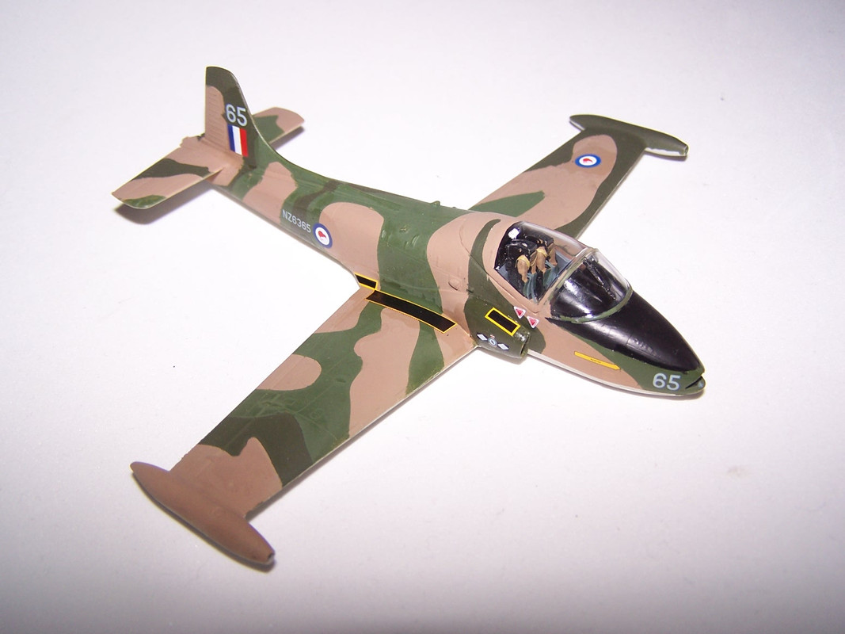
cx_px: 422
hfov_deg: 49.0
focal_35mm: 38
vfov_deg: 37.7
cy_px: 317
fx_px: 928
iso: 80
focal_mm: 6.3
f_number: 2.8
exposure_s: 1/60
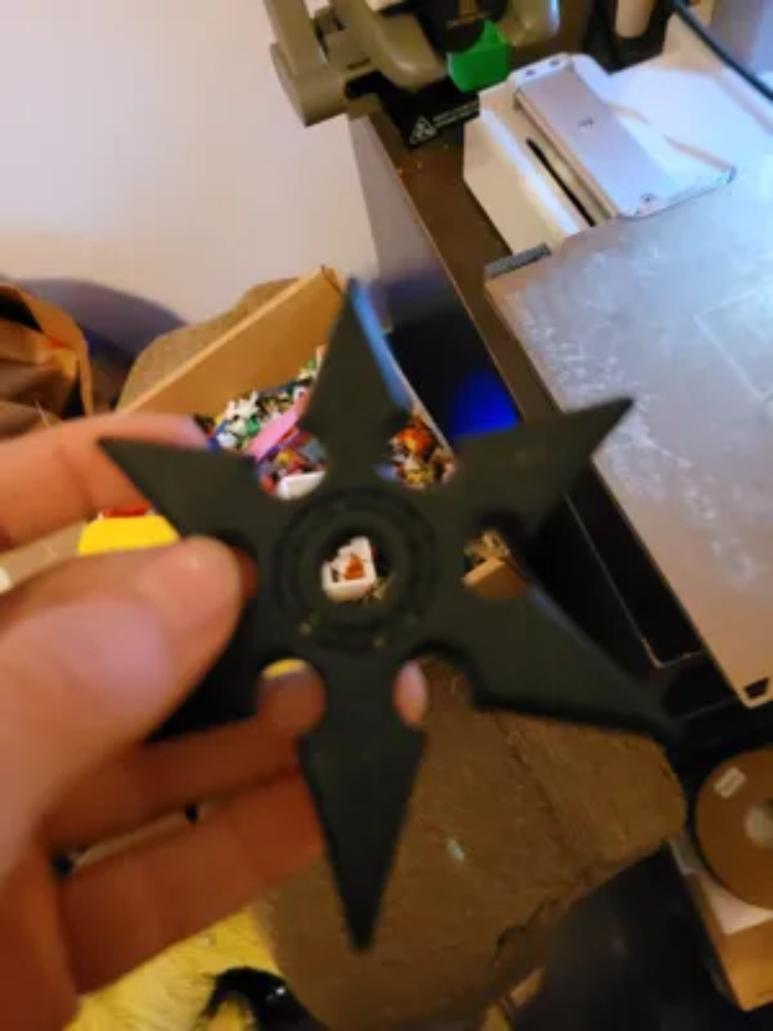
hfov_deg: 53.1
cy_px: 516
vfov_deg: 67.3
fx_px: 774
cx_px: 386
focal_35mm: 26
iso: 1600
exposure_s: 1/20
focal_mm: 5.4
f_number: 1.8
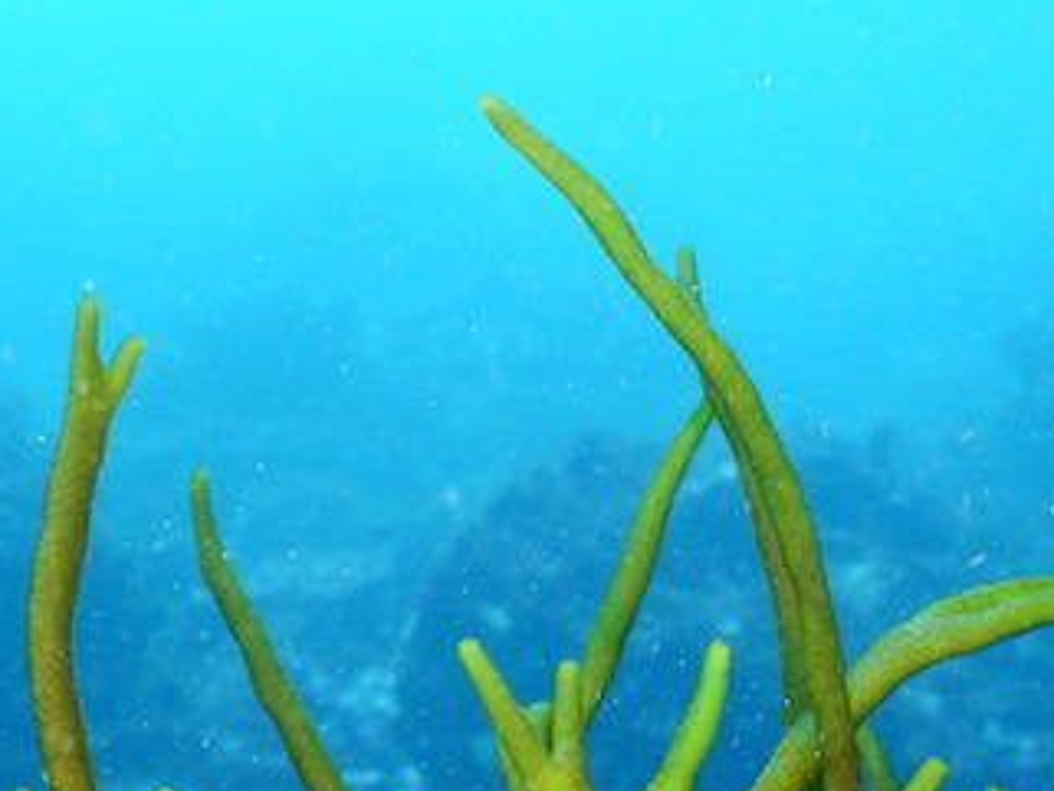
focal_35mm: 75
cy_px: 765
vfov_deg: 19.2
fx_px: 2284
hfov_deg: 25.8
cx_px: 716
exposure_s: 1/30
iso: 140
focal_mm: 6.6
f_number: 4.2
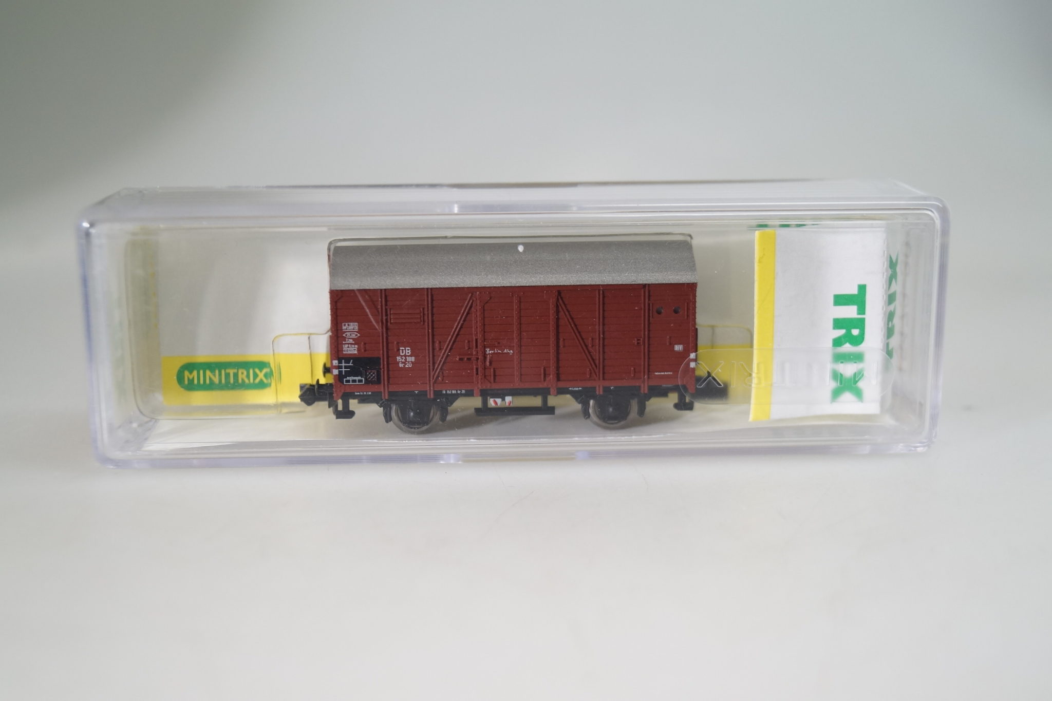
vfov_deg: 25.7
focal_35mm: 52
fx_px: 1534
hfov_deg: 37.9
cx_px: 526
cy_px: 350
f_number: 4.5
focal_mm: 35
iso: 640
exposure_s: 1/160
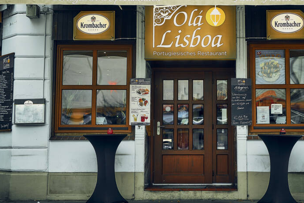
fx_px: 608
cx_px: 189
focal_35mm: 72
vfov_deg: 18.9
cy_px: 66
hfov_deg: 28.0
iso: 250
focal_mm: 50
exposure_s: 1/250
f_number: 2
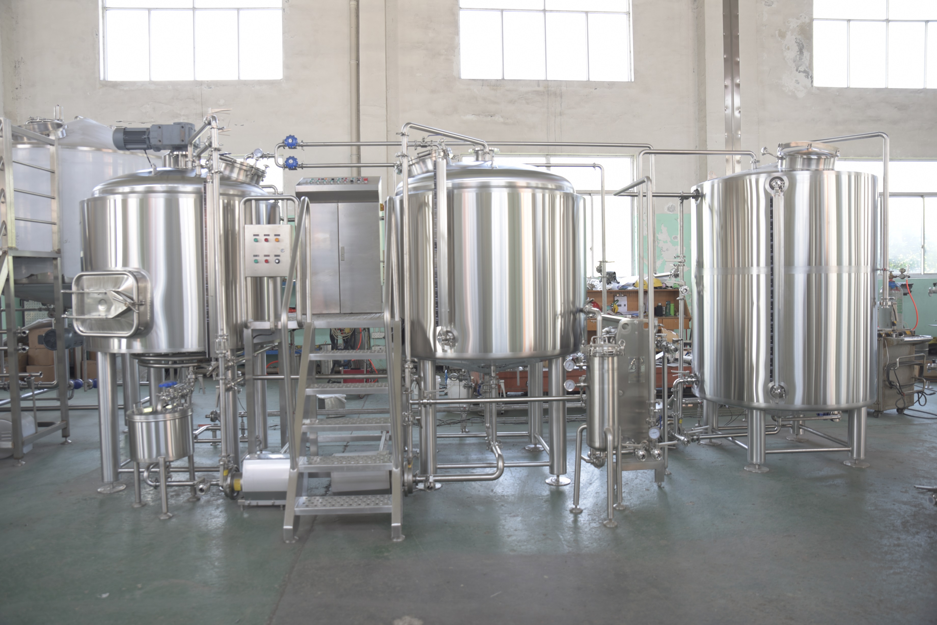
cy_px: 312
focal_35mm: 24
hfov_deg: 73.7
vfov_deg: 53.2
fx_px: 625
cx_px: 468
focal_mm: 24
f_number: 3.5
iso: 200
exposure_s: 1/50
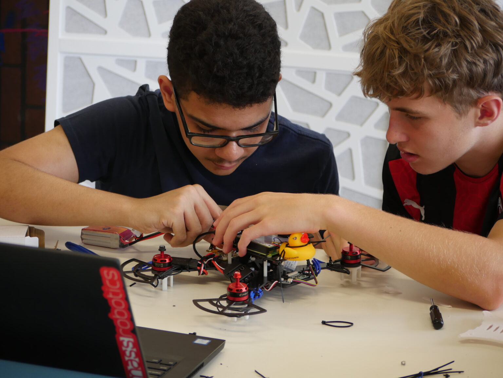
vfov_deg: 16.4
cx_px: 252
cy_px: 189
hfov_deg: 21.8
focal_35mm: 90
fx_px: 1308
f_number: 4
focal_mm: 45
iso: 800
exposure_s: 1/100
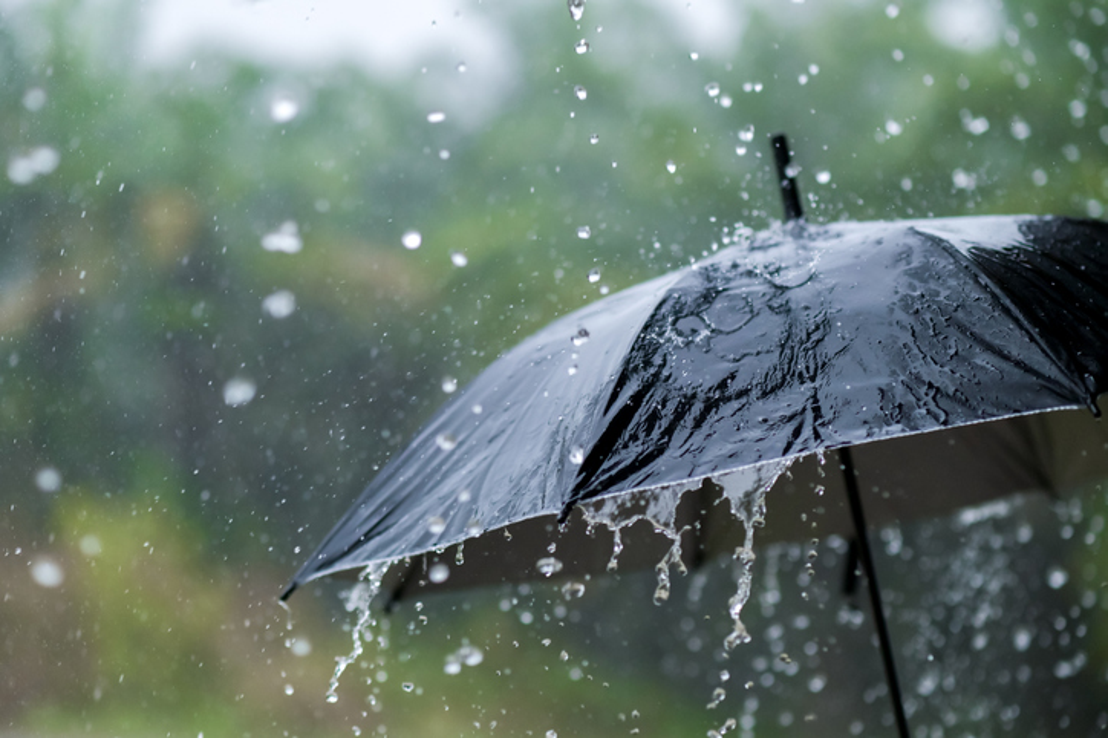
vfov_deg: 16.1
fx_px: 2615
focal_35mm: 85
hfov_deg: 23.9
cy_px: 369
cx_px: 554
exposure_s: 1/1250
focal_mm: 85
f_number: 2.5
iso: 500
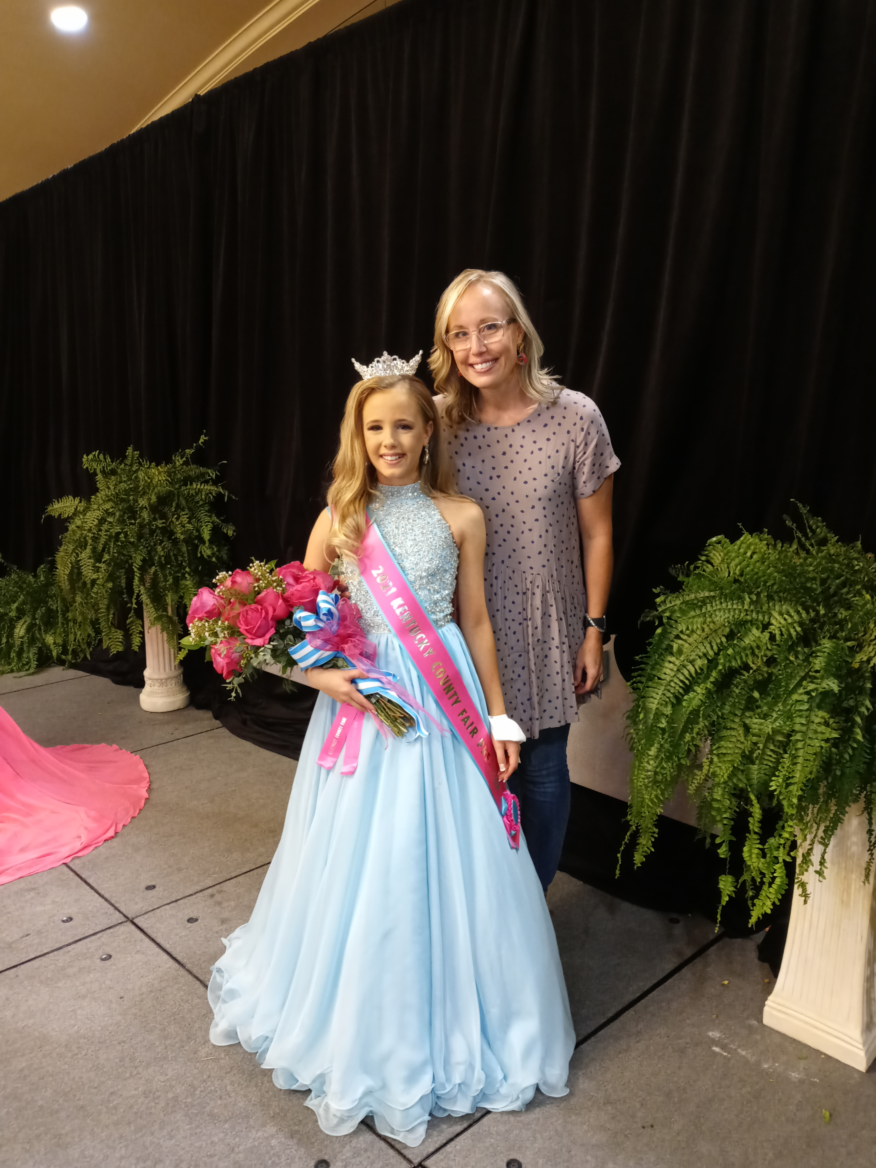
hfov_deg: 49.7
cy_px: 584
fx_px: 945
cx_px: 438
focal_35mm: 28
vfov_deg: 63.4
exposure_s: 1/24
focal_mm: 3.61
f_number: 1.8
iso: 800
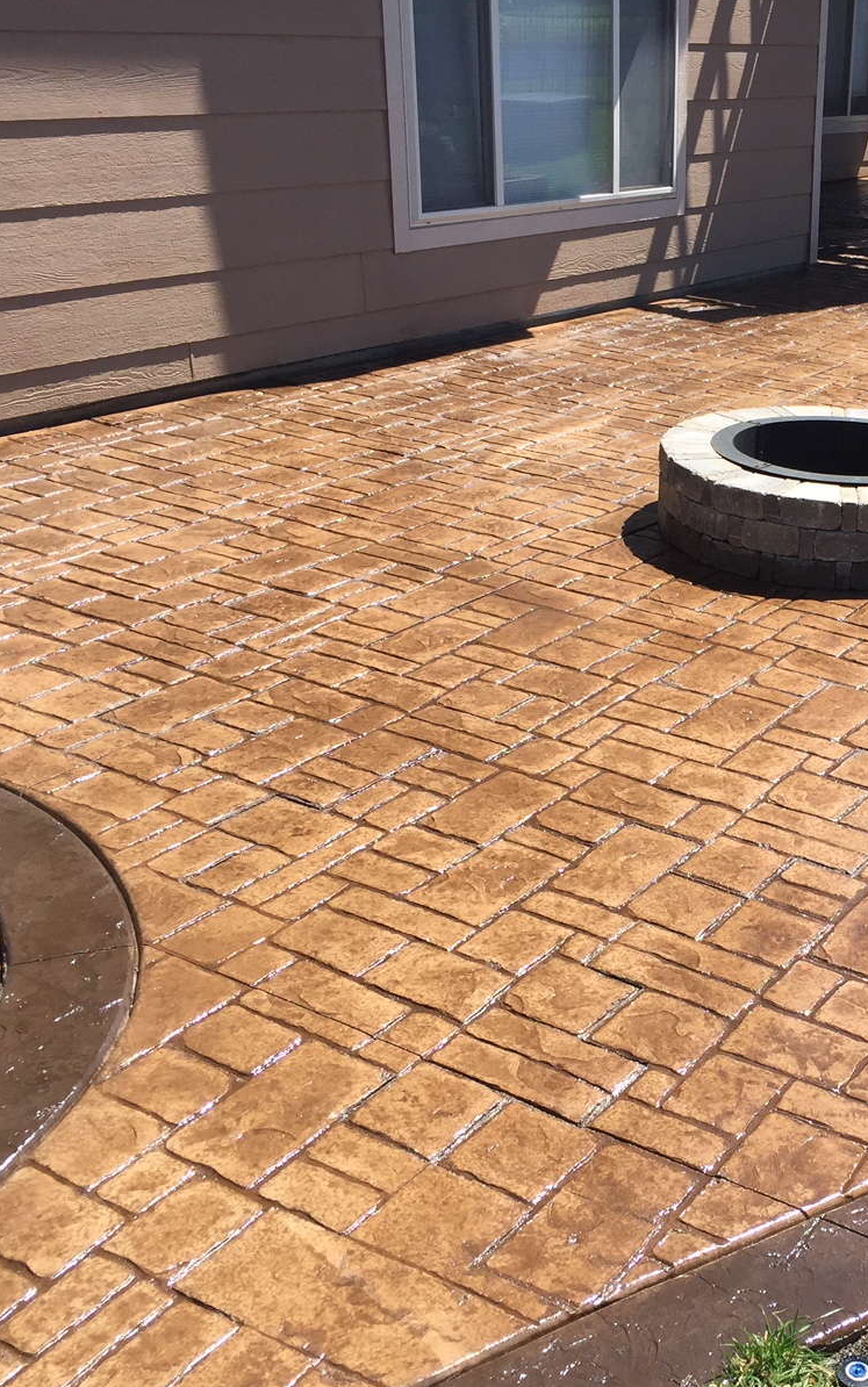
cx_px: 834
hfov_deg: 28.9
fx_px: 1589
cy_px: 706
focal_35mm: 42
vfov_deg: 47.2
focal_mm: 4.15
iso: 32
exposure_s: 1/1236
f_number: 2.2
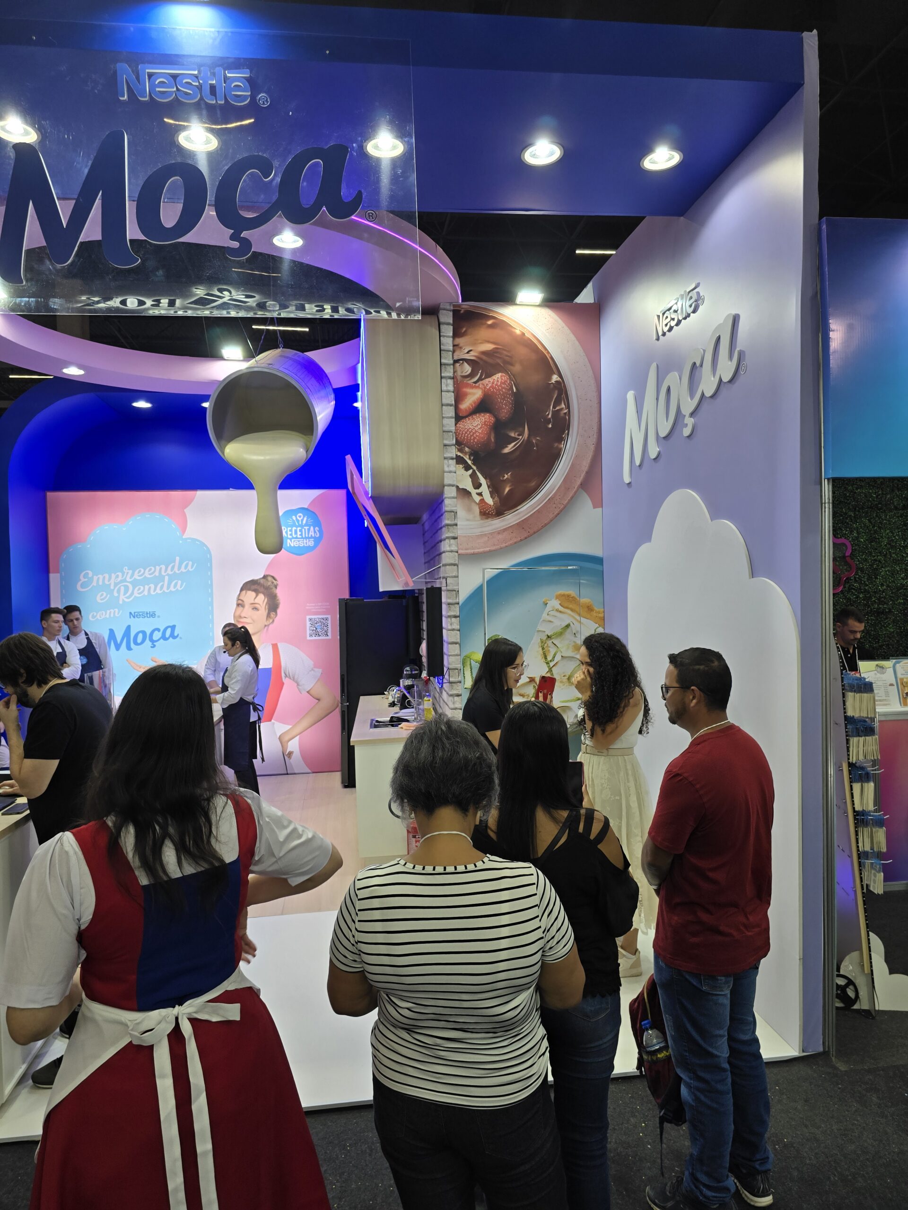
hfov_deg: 58.9
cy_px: 605
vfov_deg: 73.9
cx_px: 454
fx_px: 804
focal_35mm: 23
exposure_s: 1/120
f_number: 1.7
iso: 50
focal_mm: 6.3
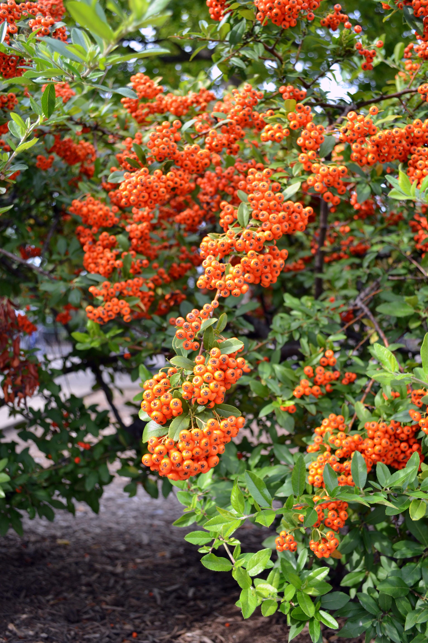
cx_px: 214
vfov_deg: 61.9
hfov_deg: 43.6
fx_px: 535
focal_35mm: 30
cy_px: 322
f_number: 4.5
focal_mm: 20
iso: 100
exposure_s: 1/100
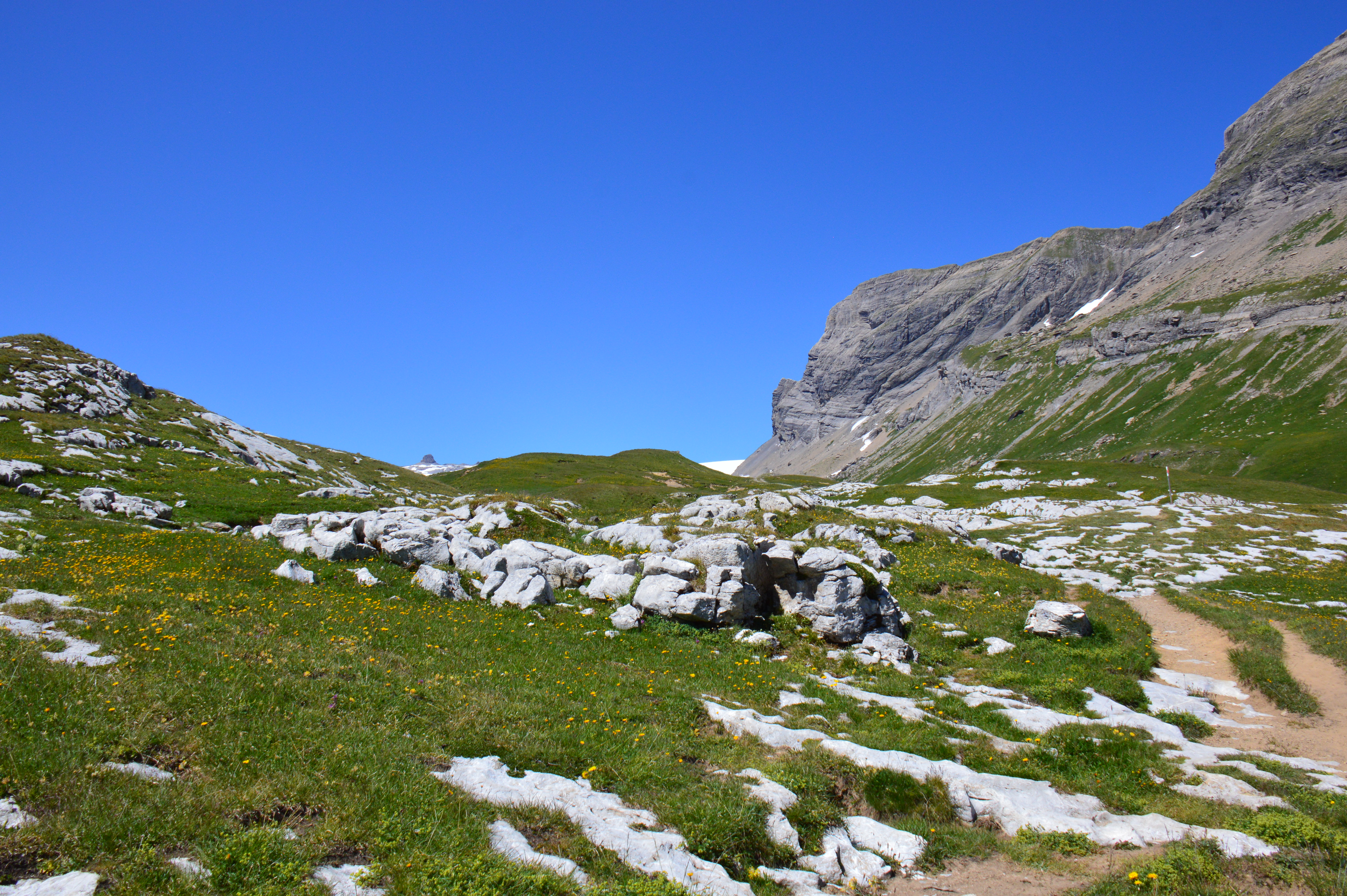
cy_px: 448
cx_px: 674
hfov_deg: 67.4
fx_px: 1009
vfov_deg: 47.8
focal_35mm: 27
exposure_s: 1/500
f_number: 11
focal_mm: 18
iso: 400
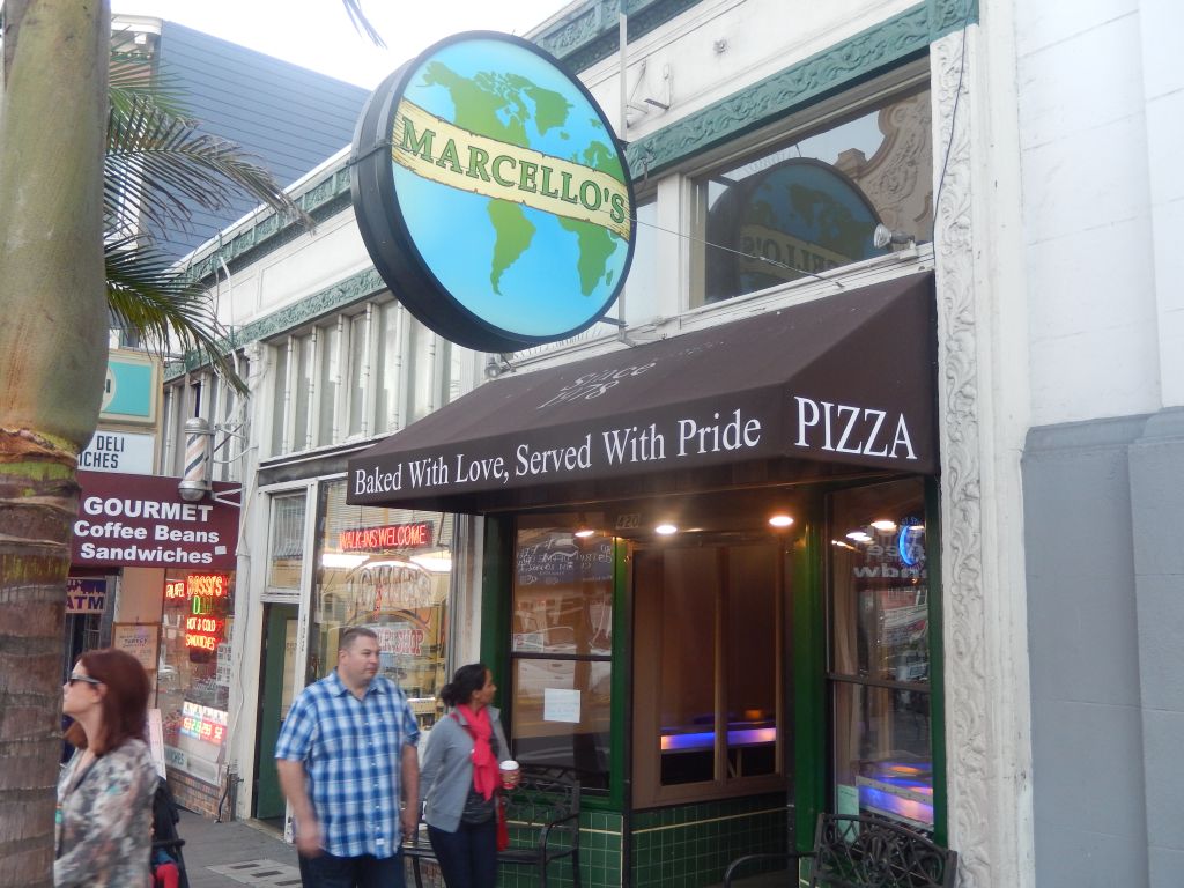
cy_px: 444
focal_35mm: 32
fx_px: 1095
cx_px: 592
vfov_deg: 44.2
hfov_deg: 56.8
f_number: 3.8
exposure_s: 1/30
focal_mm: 5.7
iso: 160
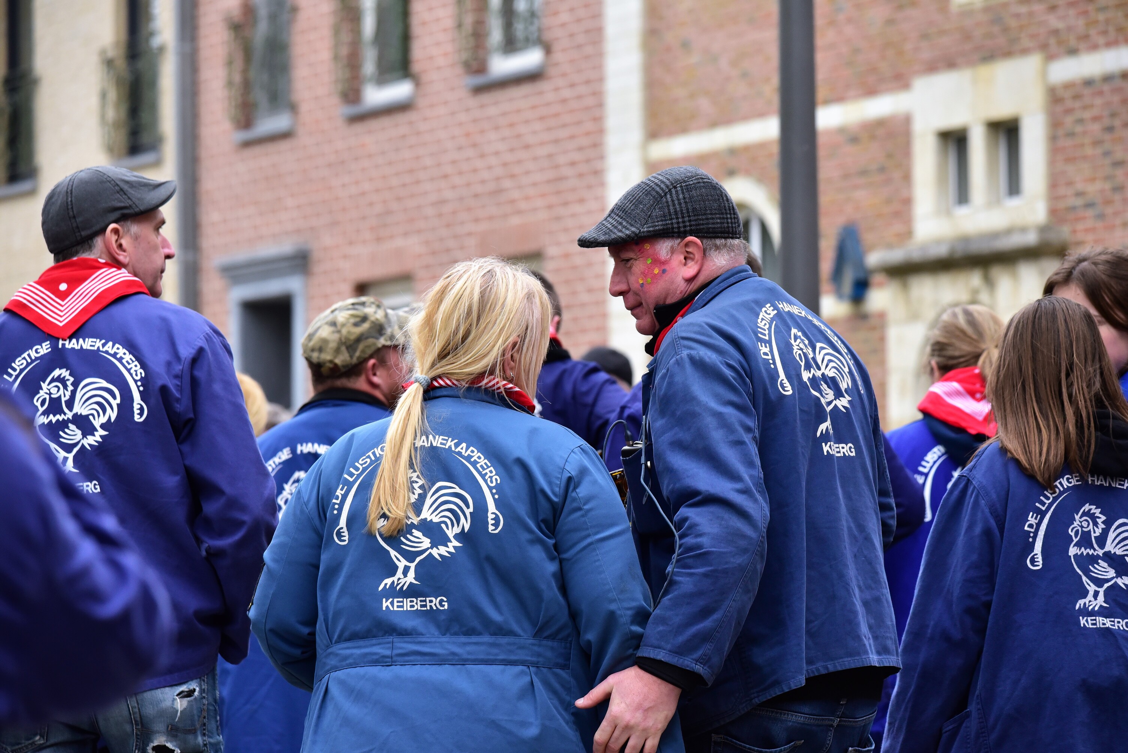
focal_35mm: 190
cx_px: 564
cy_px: 376
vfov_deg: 7.2
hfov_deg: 10.8
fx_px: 5954
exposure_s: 1/320
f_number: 8
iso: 1600
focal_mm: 190
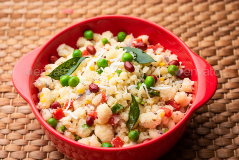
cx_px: 122
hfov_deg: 27.3
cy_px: 96
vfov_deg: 18.4
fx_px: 491
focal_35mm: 74
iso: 100
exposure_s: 1/125
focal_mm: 60
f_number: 6.3
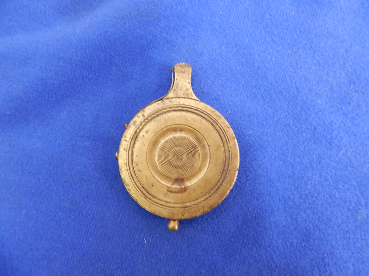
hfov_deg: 76.4
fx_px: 235
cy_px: 138
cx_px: 184
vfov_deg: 61.1
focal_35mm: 22
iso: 400
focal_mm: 4
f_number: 3
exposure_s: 1/8
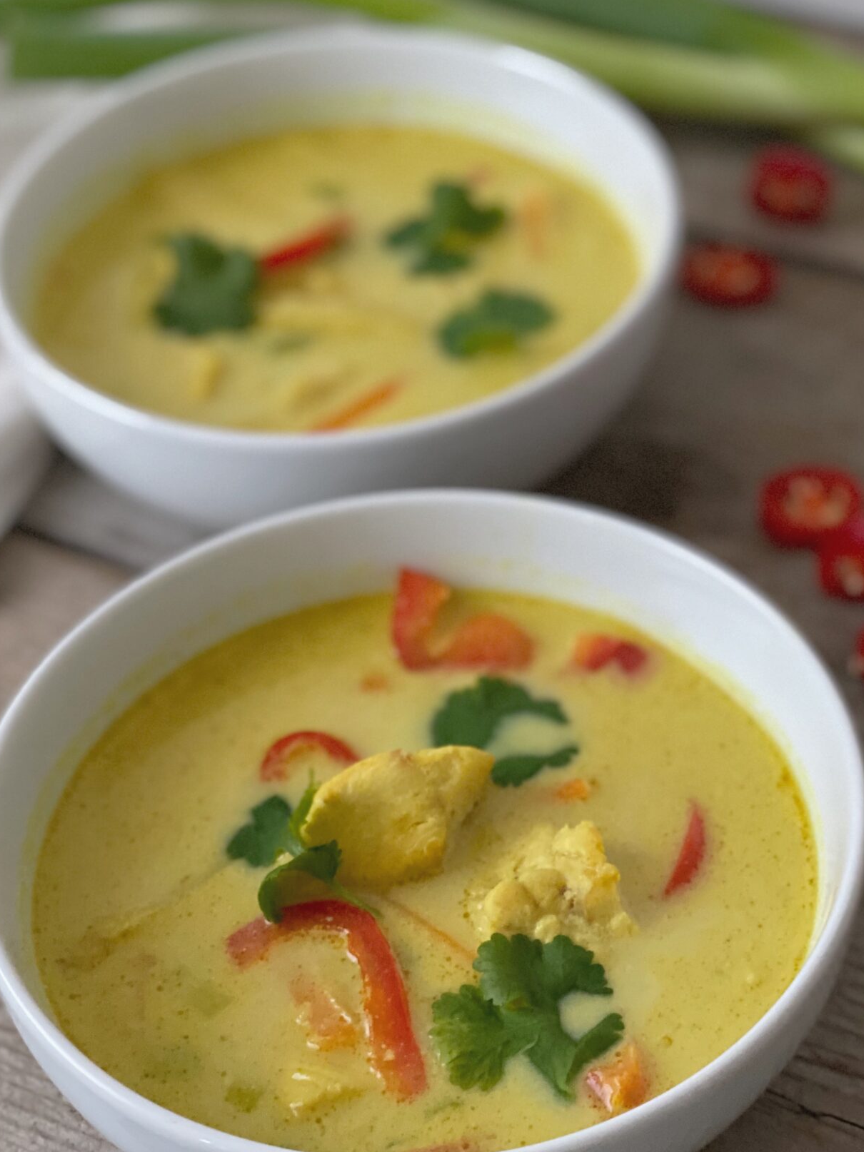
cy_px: 684
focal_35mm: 66
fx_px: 2197
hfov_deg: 22.2
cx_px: 461
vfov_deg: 29.3
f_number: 2
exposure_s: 1/21
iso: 500
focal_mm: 6
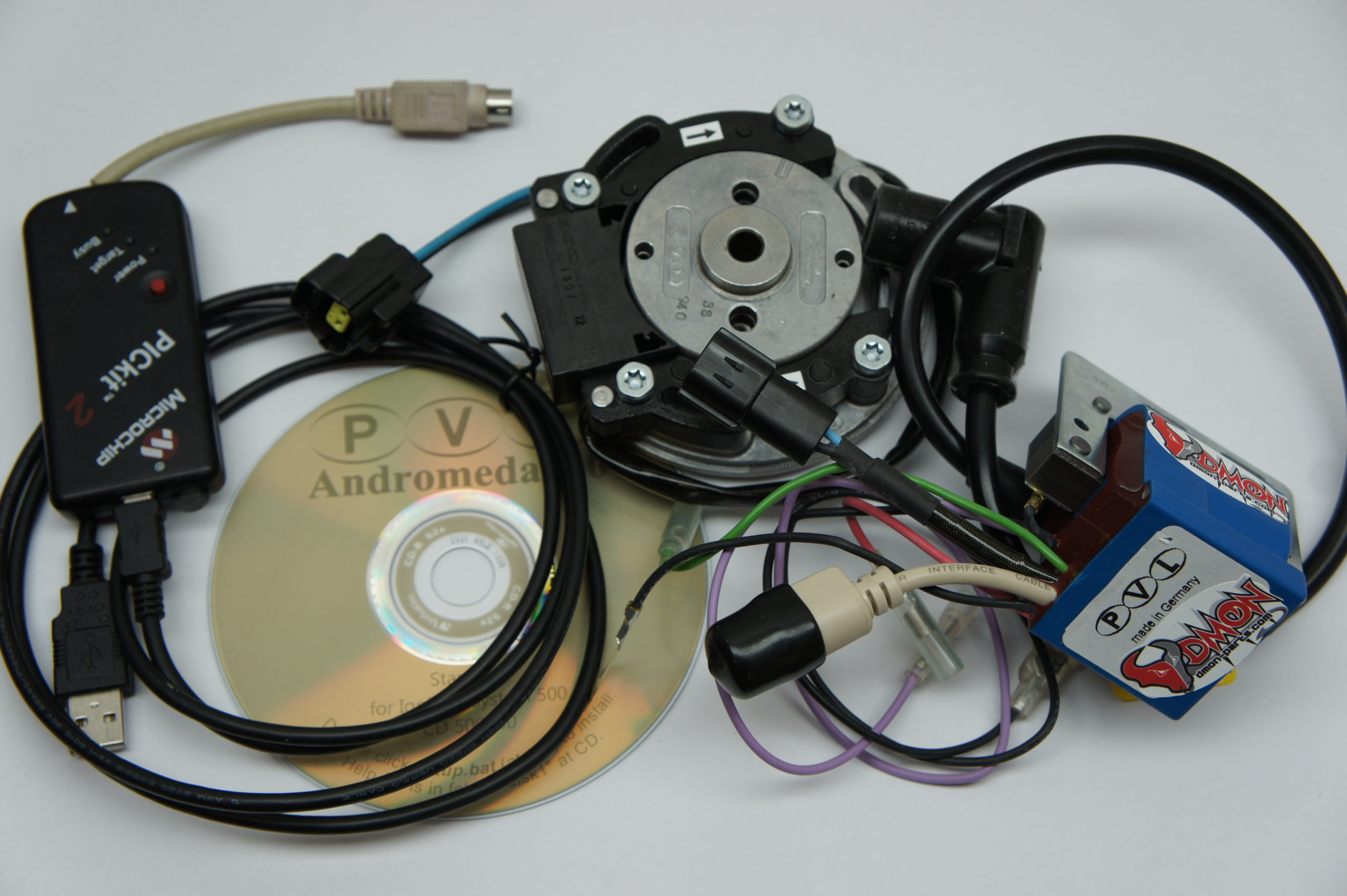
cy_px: 448
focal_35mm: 50
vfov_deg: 27.2
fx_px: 1851
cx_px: 674
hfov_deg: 40.0
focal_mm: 33
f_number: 5.6
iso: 200
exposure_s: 1/80
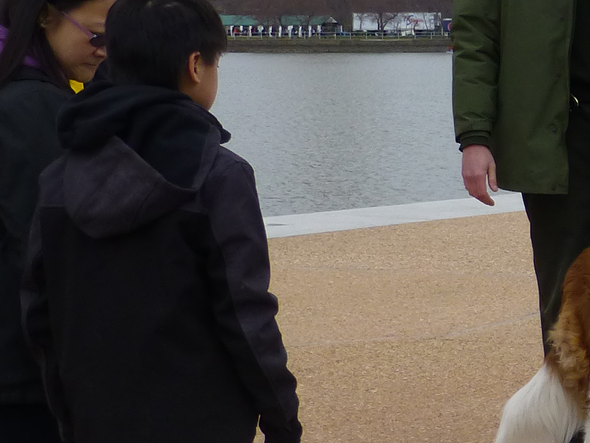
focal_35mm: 129
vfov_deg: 11.5
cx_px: 838
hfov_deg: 14.4
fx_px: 2198
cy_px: 200
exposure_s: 1/500
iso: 100
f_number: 3.7
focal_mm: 6.1
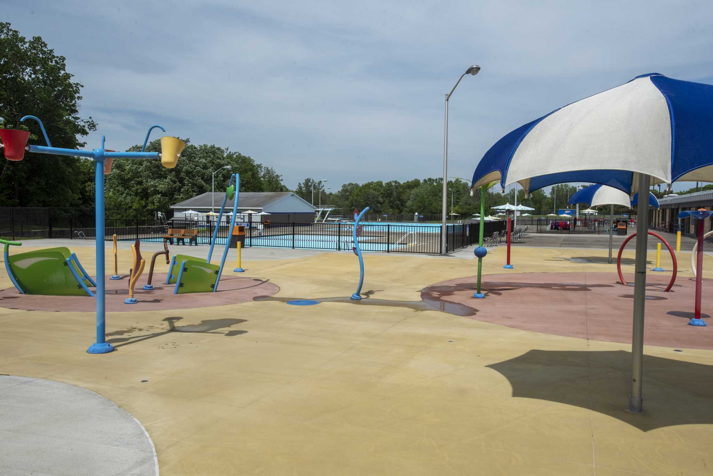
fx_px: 555
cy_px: 238
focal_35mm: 28
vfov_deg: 46.4
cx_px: 356
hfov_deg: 65.5
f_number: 11
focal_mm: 28
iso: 125
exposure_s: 1/500
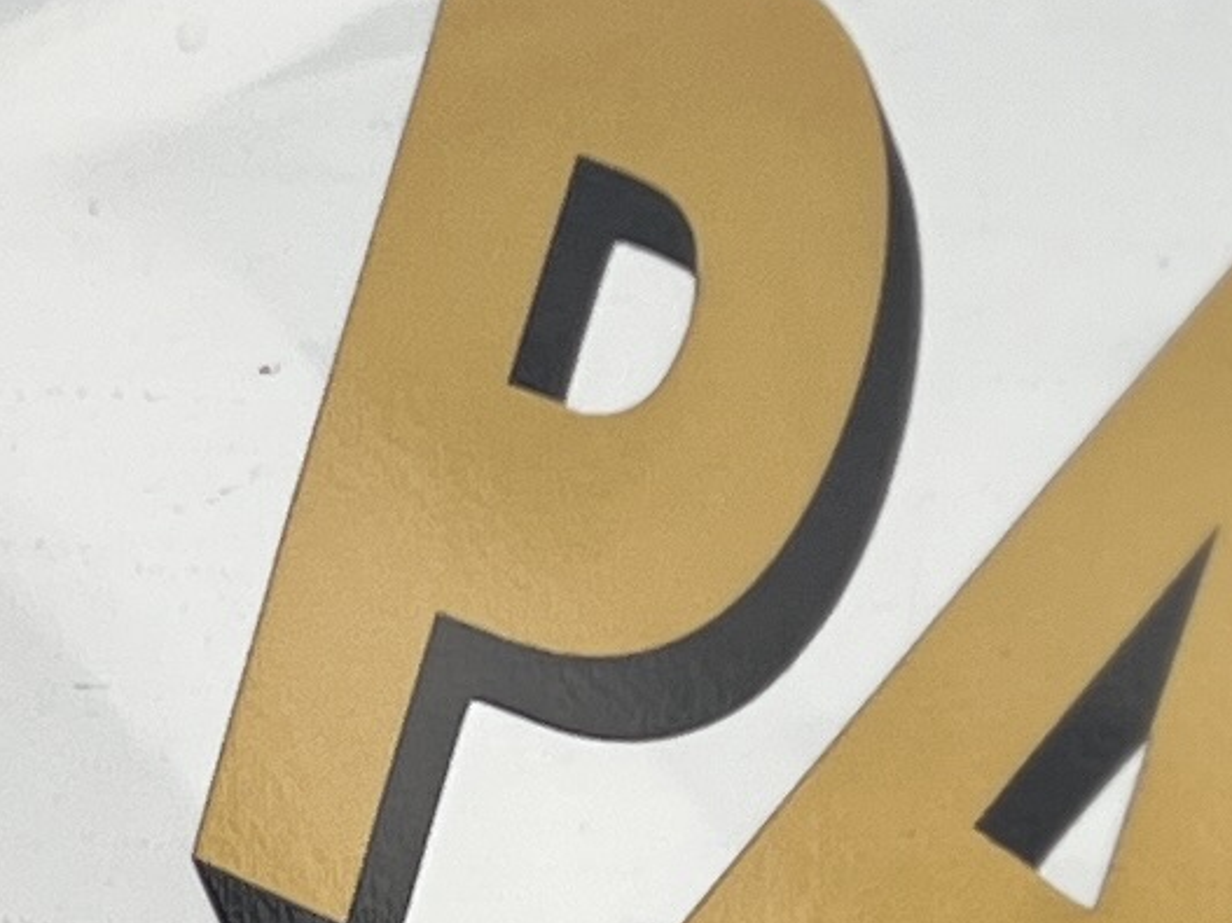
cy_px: 2306
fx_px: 7081
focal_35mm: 199
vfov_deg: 7.0
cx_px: -152
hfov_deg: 9.8
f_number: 1.5
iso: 40
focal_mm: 5.7
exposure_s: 1/243
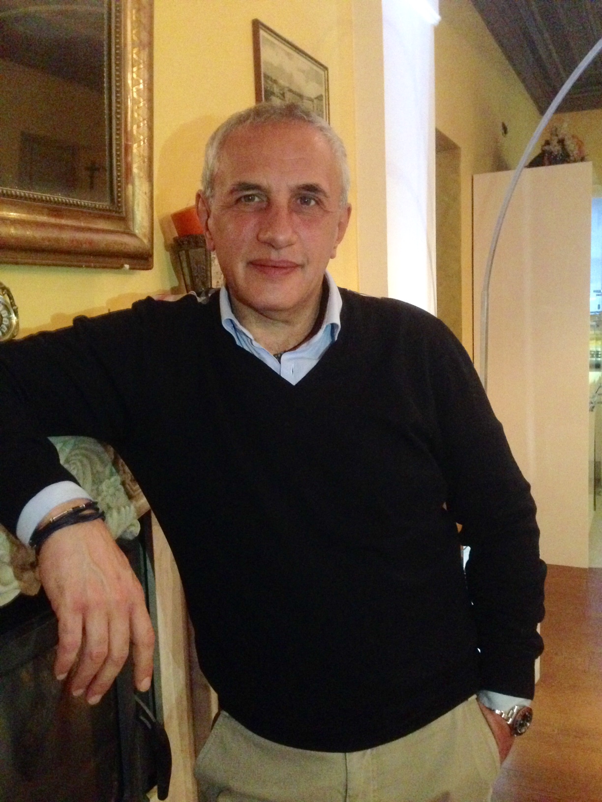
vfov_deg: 55.4
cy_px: 401
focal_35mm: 33
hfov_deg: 42.9
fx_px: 765
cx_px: 301
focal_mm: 4.12
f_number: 2.4
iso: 800
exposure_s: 1/15
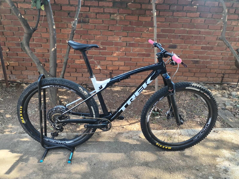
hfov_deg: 61.7
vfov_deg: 48.2
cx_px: 120
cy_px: 90
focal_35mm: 29
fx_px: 200
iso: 171
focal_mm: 4.75
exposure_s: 1/100
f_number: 1.8
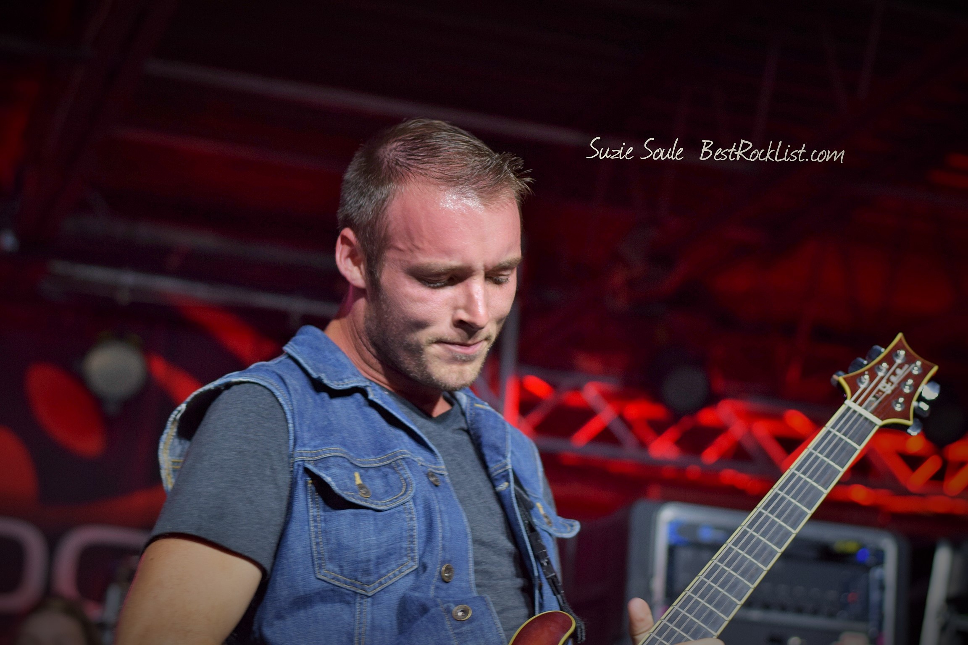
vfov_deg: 18.2
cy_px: 322
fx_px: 2017
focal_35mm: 75
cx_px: 484
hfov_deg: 27.0
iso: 800
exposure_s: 1/60
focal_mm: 50
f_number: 2.8
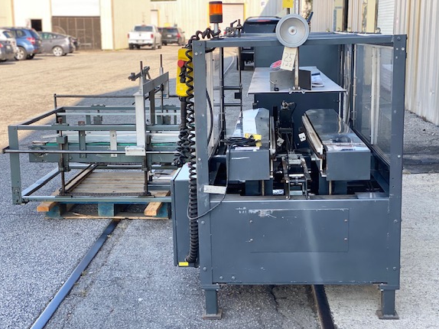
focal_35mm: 58
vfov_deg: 25.2
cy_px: 182
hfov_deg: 33.2
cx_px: 215
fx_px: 735
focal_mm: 6
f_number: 2
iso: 20
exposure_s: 1/258
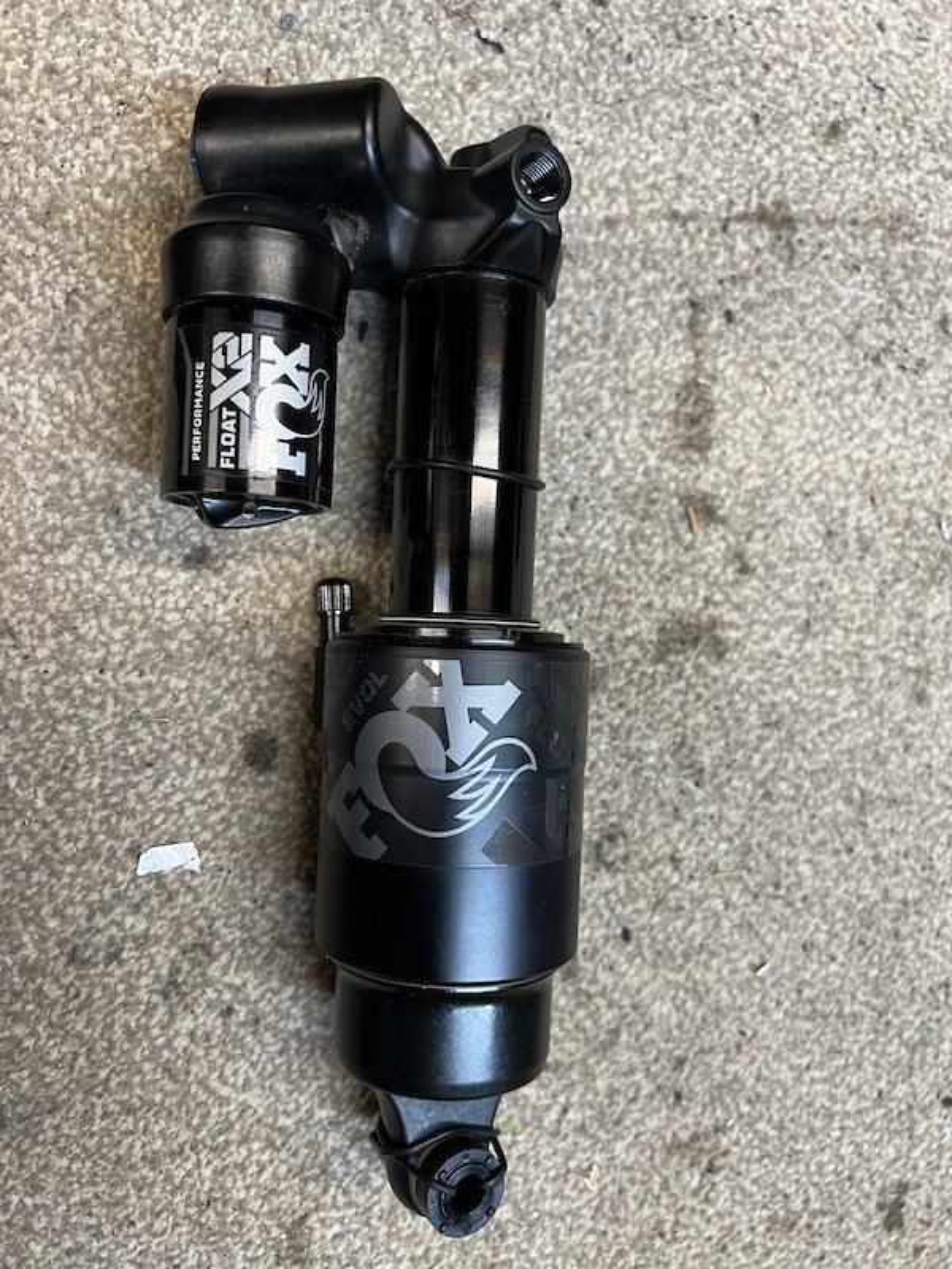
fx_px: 953
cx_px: 476
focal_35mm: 26
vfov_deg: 67.3
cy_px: 634
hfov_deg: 53.1
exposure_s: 1/50
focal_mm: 5.7
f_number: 1.5
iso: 64
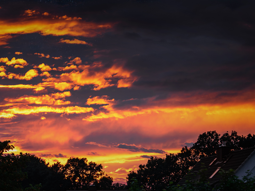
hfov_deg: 17.2
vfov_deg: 13.0
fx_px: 840
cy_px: 109
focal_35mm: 114
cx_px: 89
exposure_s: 1/40
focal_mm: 42
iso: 100
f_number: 4
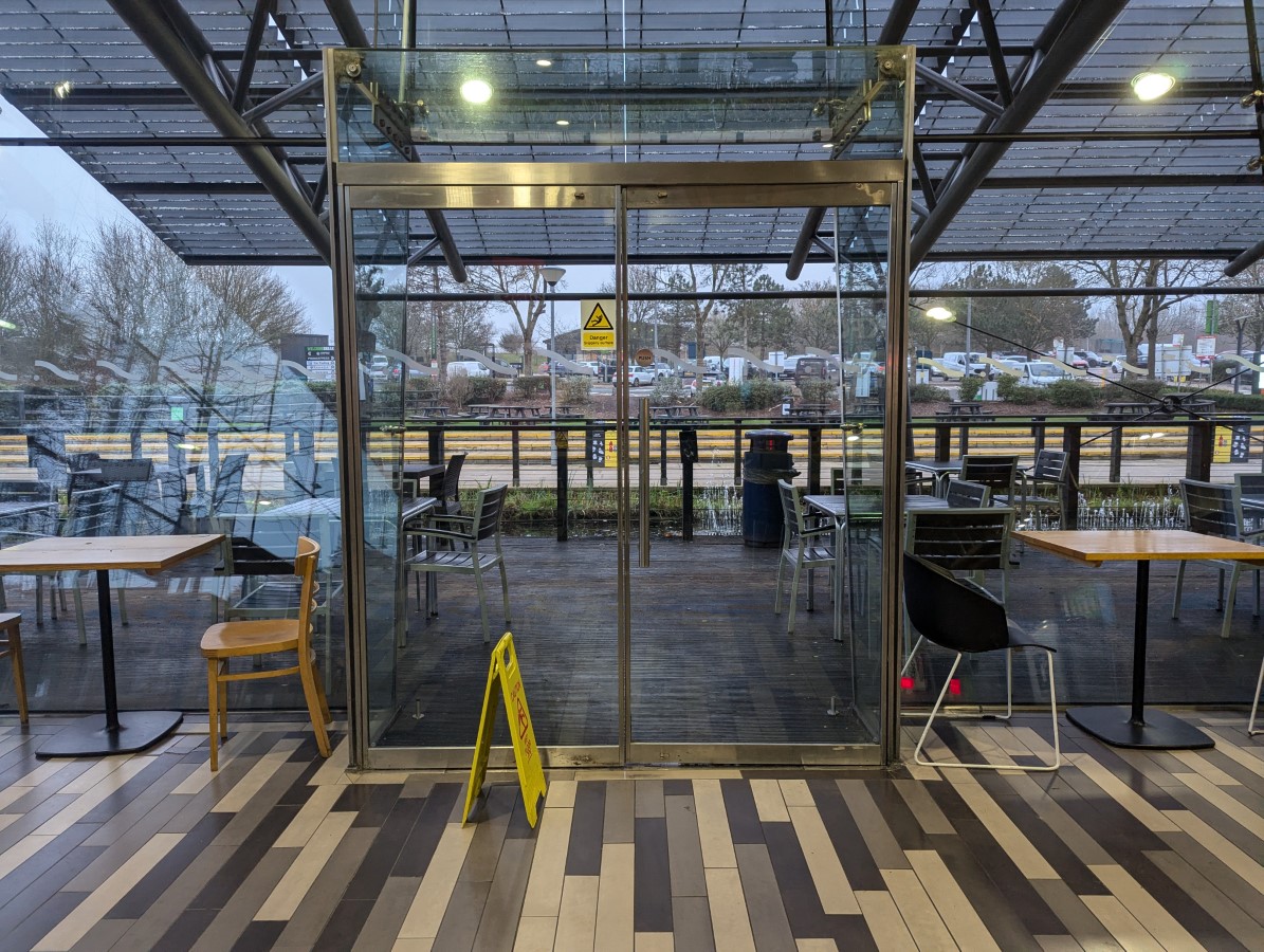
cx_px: 632
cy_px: 476
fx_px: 878
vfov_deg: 56.9
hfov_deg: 71.5
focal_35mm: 24
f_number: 1.85
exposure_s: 1/74.9
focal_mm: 6.81
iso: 121
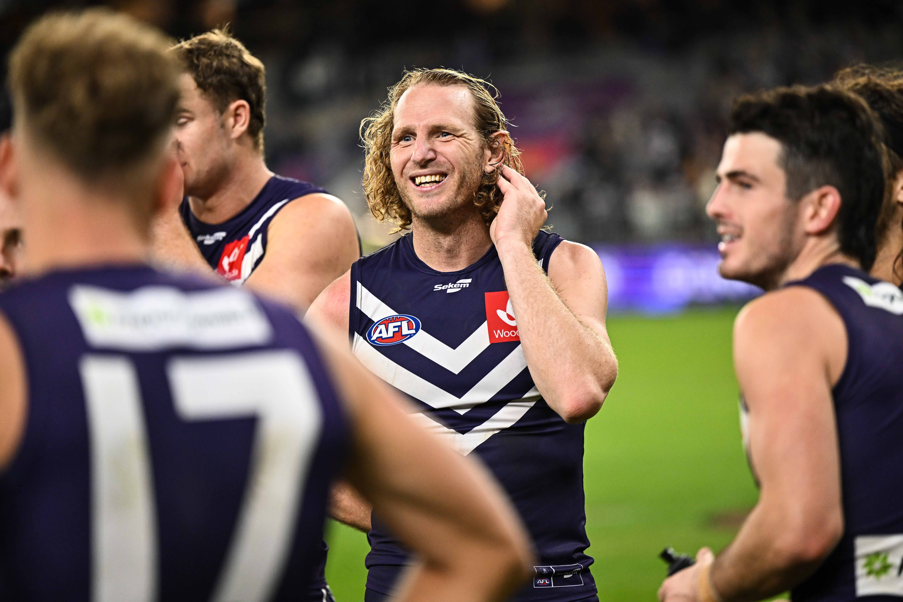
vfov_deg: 6.9
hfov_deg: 10.3
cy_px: 301
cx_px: 452
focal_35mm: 200
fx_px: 5016
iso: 2500
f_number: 3.2
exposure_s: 1/1600
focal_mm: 200
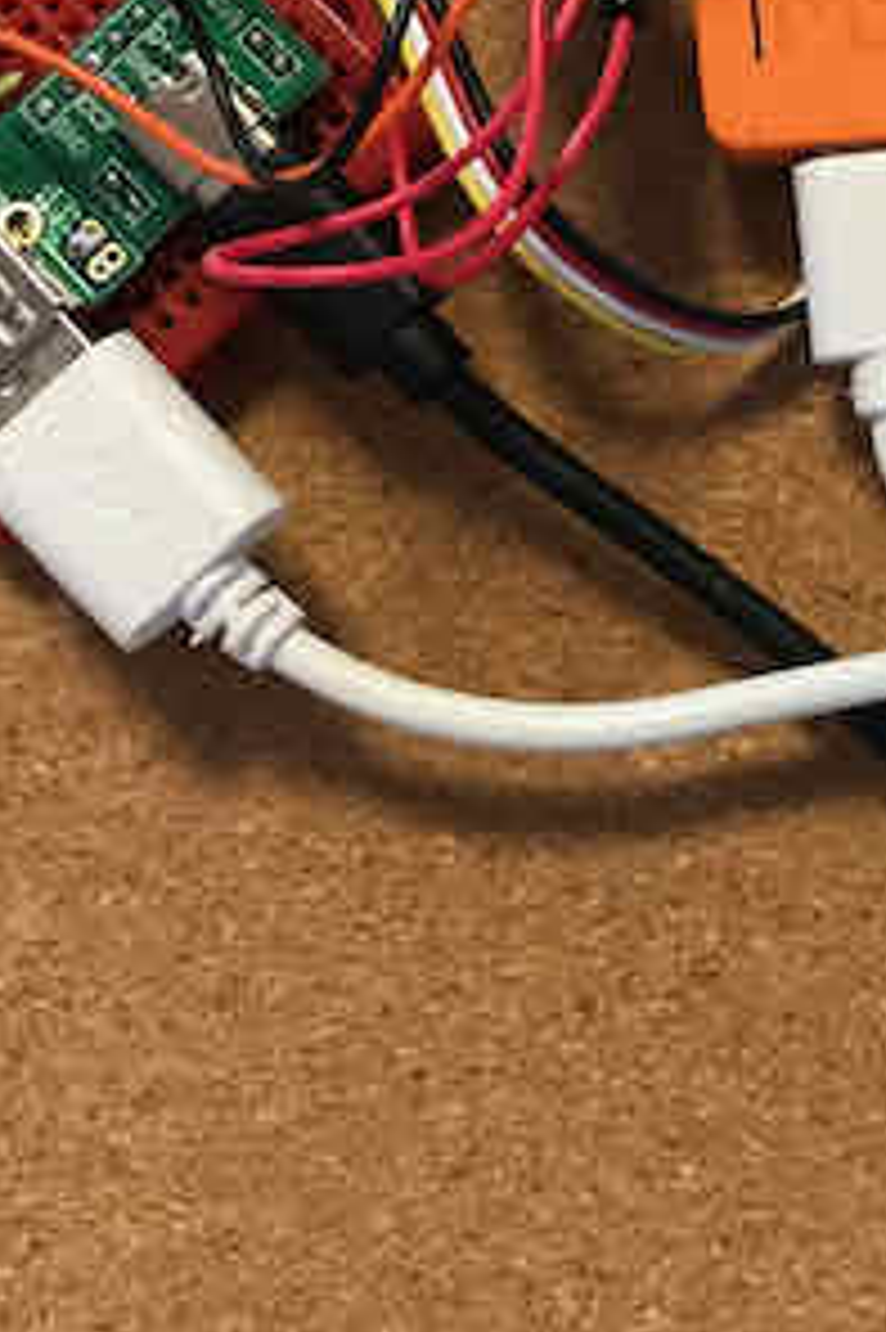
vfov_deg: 31.3
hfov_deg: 20.3
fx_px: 2328
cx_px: 1030
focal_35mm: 63
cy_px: 328
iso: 80
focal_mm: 3.99
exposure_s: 1/15
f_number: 1.8
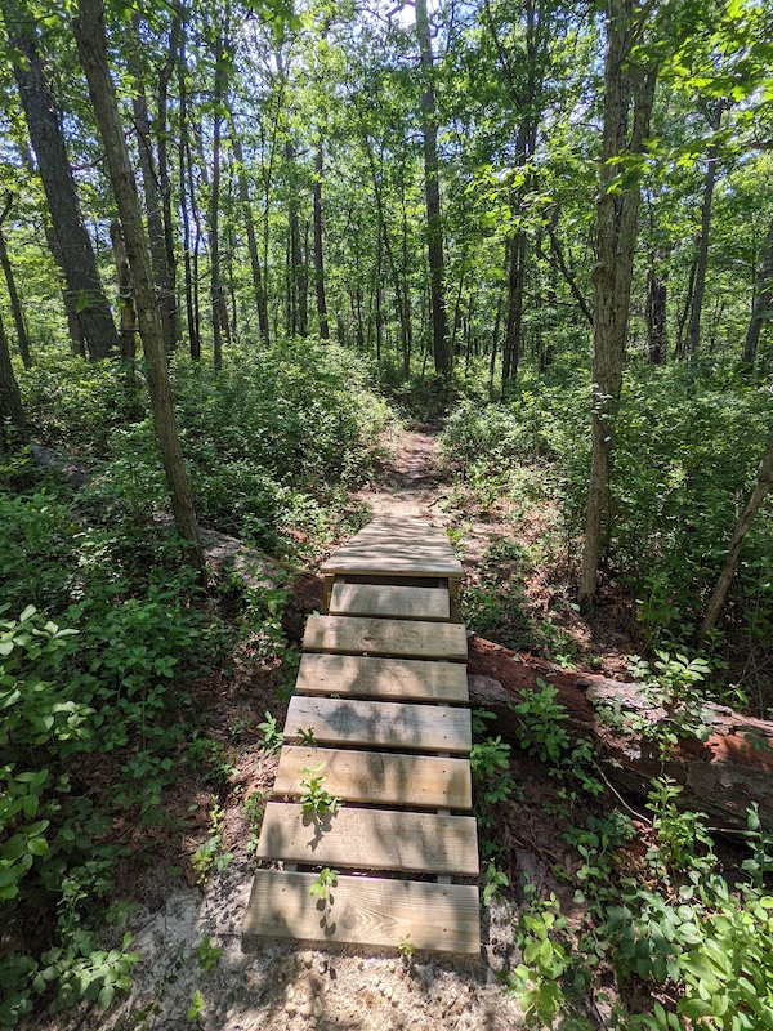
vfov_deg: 94.5
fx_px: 476
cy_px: 516
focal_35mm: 16
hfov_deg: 78.1
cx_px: 386
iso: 34
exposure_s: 1/485
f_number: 2.2
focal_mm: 2.22
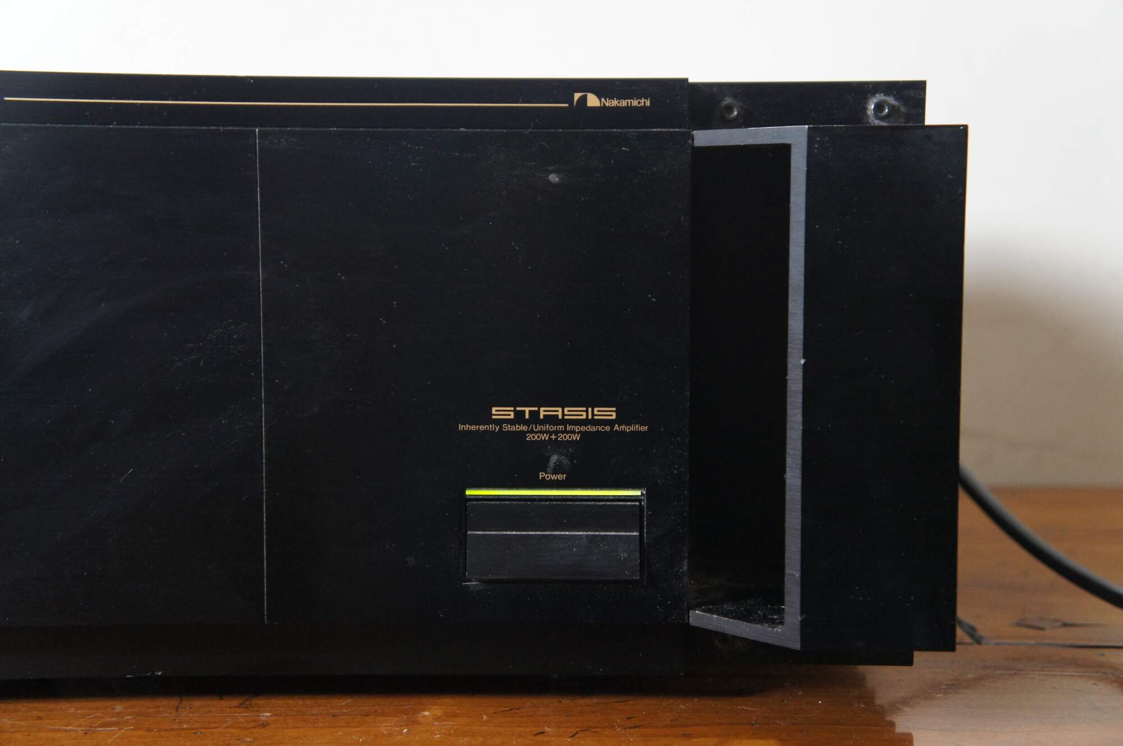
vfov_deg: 25.7
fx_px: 1636
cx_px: 562
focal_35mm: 52
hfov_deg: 37.9
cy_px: 373
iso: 1600
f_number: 4.5
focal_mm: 35
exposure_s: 1/15
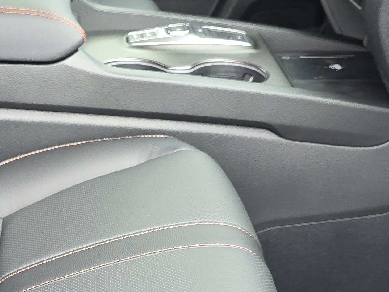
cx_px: 84
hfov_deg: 26.2
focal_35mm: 73
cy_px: 214
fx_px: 820
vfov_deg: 20.0
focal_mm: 6.3
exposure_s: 1/180
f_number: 1.7
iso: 160
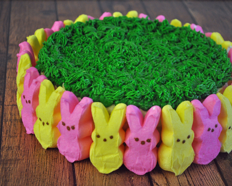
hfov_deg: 22.5
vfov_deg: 18.1
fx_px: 584
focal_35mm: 85
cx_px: 131
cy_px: 93
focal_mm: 50
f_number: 5.6
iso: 1250
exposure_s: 1/30
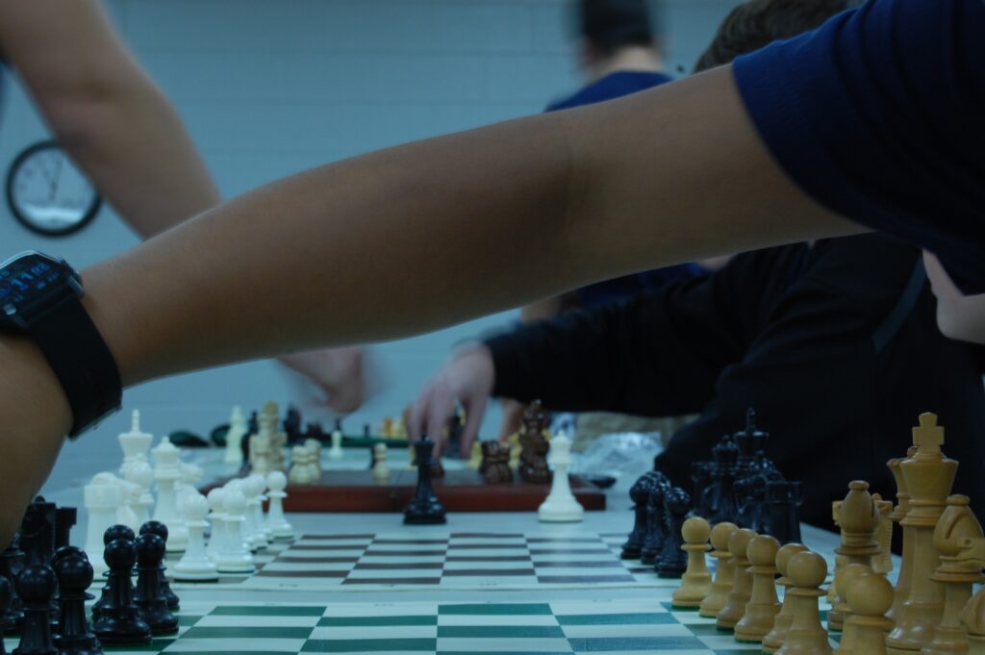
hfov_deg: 24.6
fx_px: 2255
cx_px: 492
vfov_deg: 16.5
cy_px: 328
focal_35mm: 82
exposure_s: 1/6
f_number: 14
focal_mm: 55
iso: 400
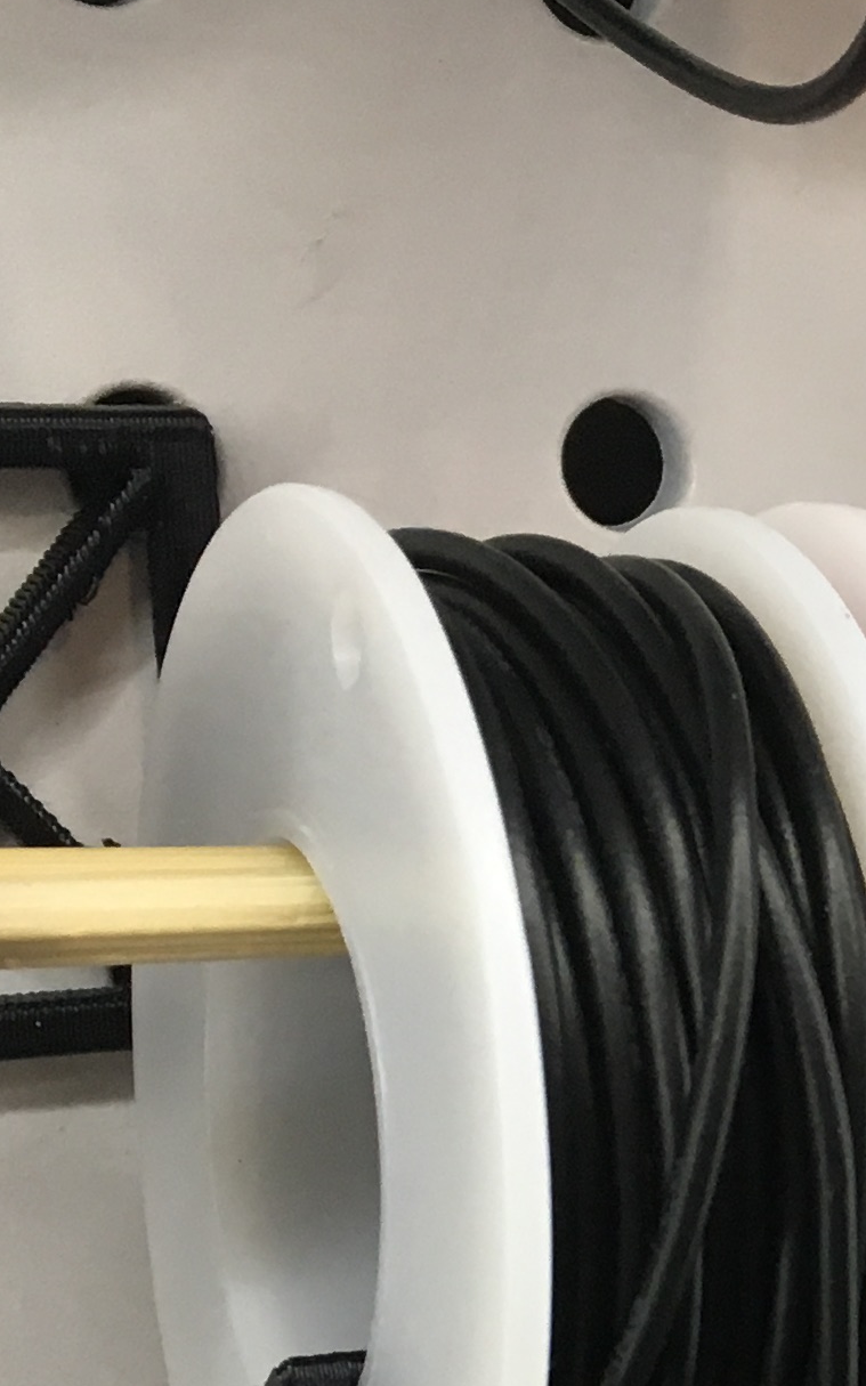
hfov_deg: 11.6
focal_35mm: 102
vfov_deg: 19.8
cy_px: 1400
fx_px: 3853
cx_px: 1707
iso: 32
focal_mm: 4.15
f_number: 2.2
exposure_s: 1/30
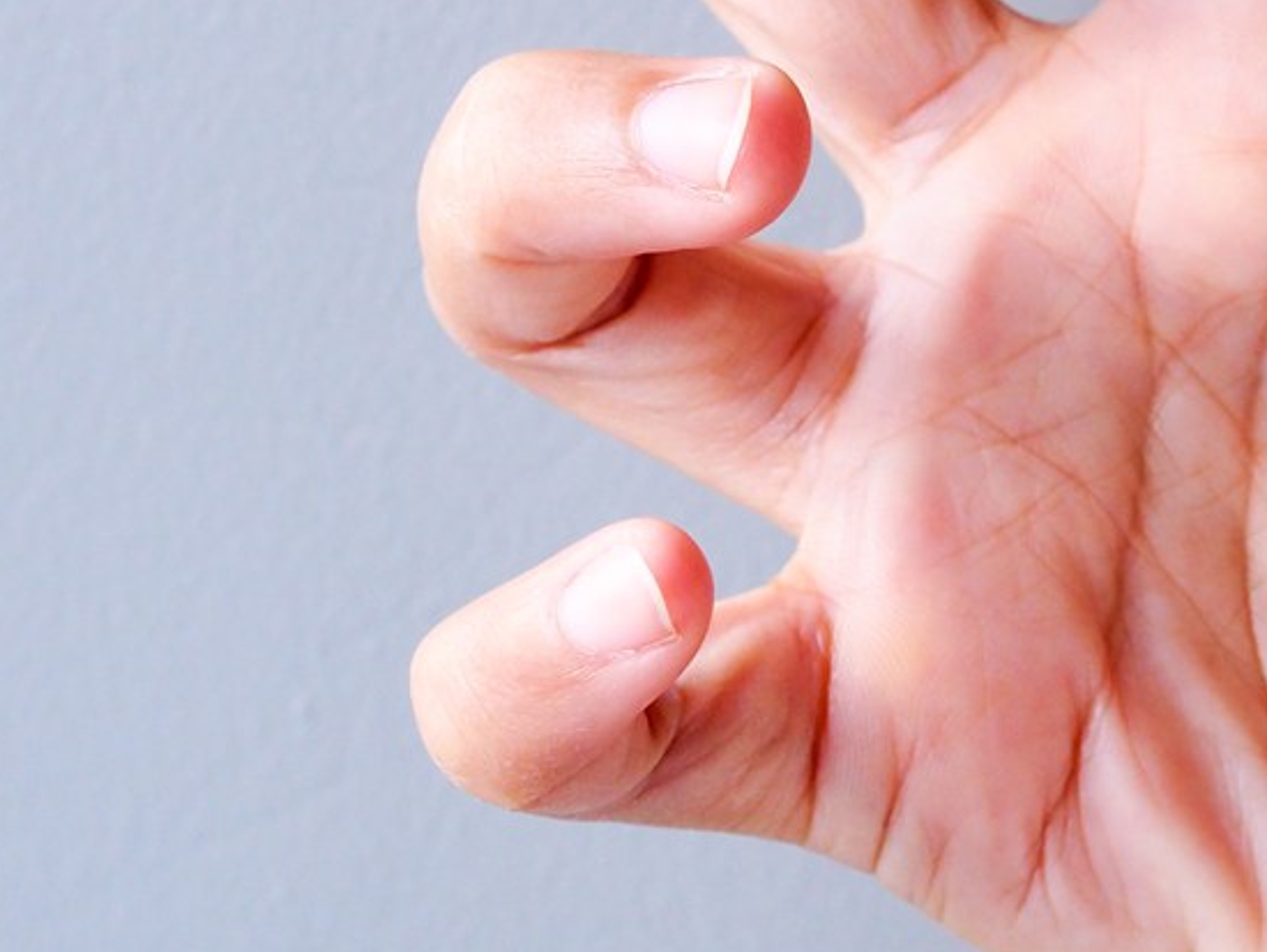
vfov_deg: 13.6
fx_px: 3991
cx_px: 1147
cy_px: 260
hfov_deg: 17.8
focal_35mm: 109
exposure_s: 1/60
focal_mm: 25
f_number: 5.6
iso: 800
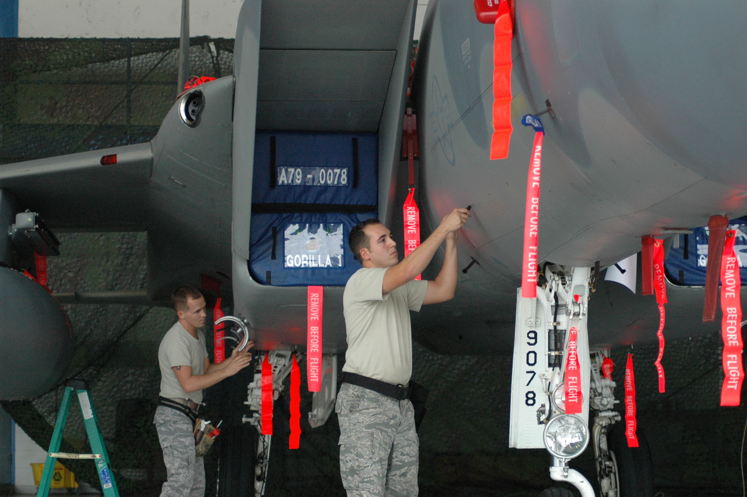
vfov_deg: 13.0
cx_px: 374
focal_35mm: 105
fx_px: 2177
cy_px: 248
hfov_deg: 19.5
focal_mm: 70
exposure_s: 1/800
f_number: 4
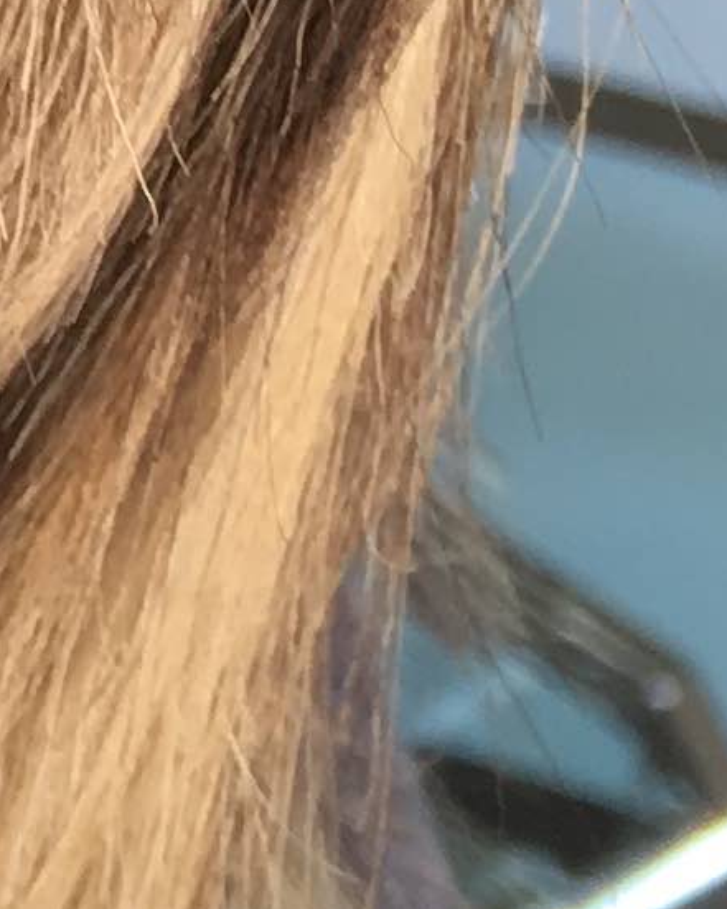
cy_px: -257
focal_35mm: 207
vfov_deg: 9.2
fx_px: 5566
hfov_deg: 6.8
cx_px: -1414
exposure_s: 1/60
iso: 25
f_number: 2.2
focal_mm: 4.15
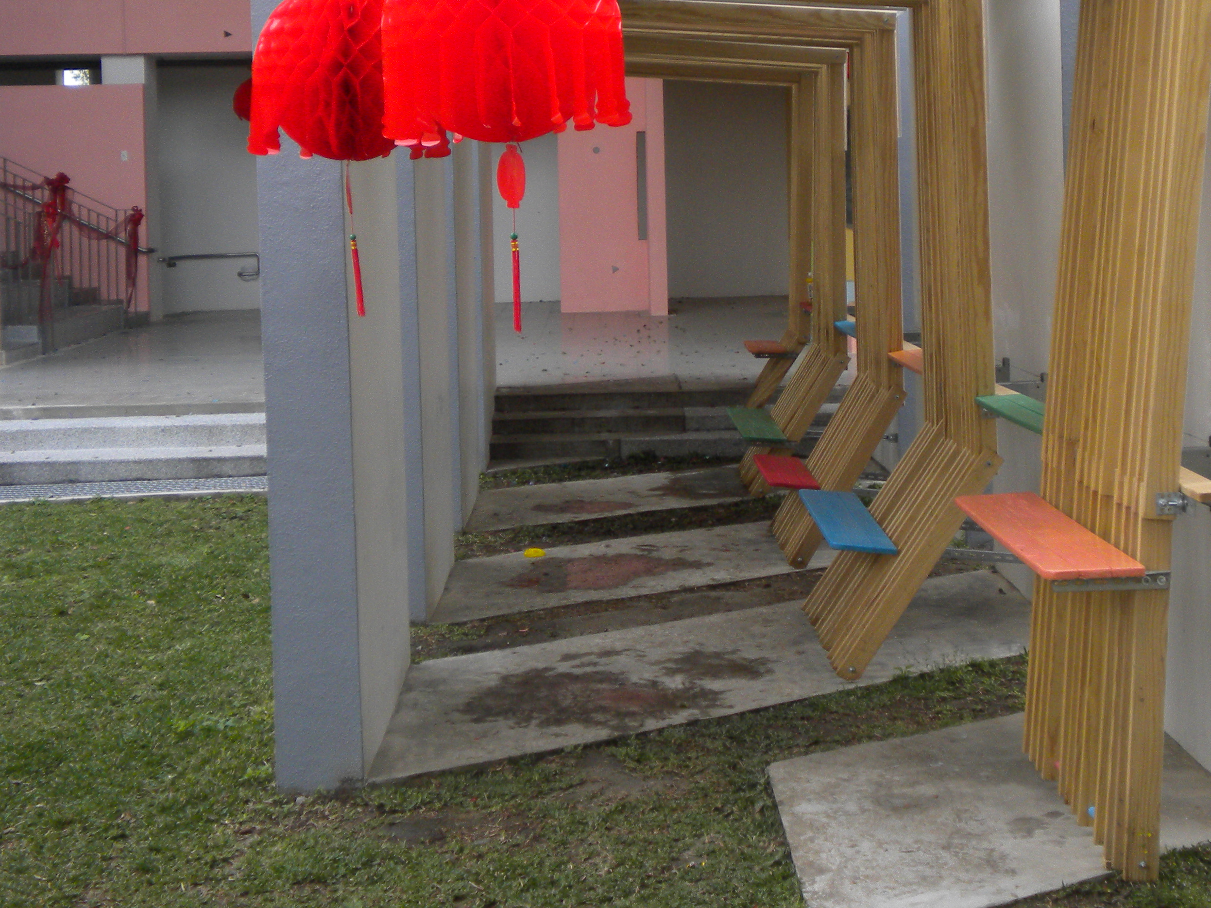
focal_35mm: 60
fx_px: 2099
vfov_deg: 24.2
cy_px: 246
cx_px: 762
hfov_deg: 32.0
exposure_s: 1/500
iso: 153
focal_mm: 7.4
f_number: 3.5
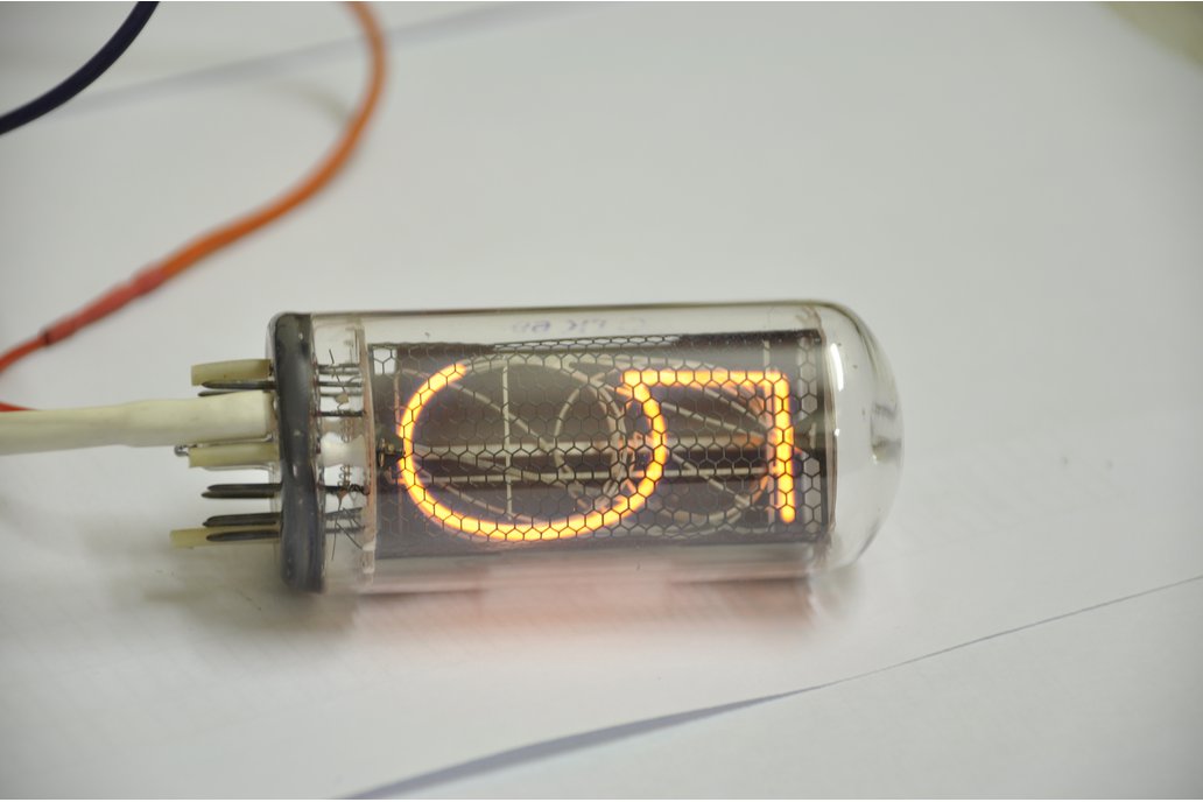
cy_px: 401
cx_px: 602
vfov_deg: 6.8
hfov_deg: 10.2
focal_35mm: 202
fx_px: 6766
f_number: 5.6
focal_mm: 135
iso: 200
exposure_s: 1/13
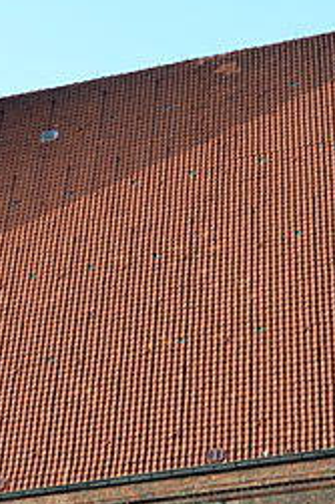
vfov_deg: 13.9
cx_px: -219
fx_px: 2069
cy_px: 252
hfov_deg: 9.0
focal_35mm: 148
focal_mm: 22
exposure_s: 1/160
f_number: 6.3
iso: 100
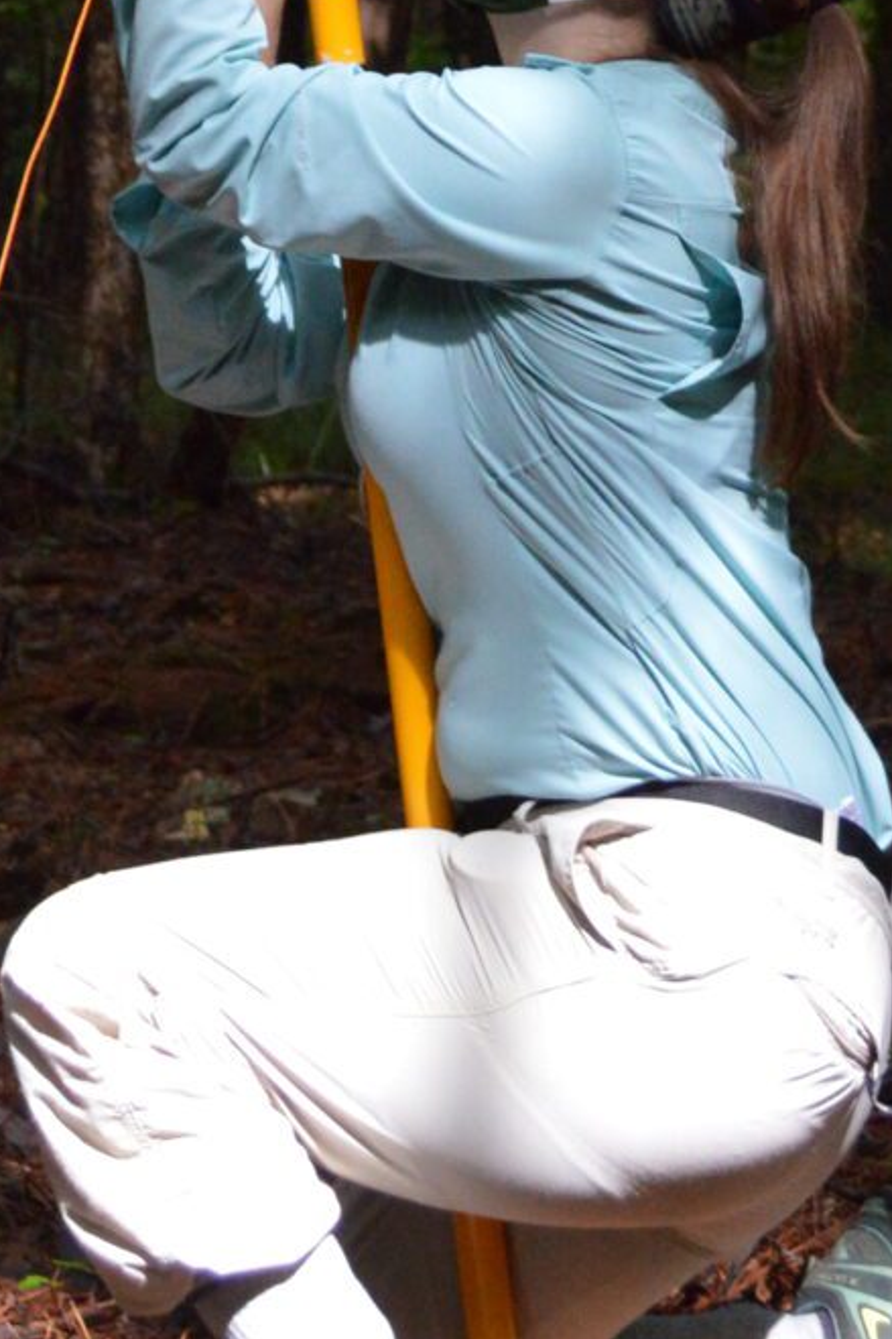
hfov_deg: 8.4
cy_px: -610
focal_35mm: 163
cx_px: 187
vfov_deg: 12.1
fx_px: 6061
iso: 1400
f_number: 4.5
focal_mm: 28
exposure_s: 1/500
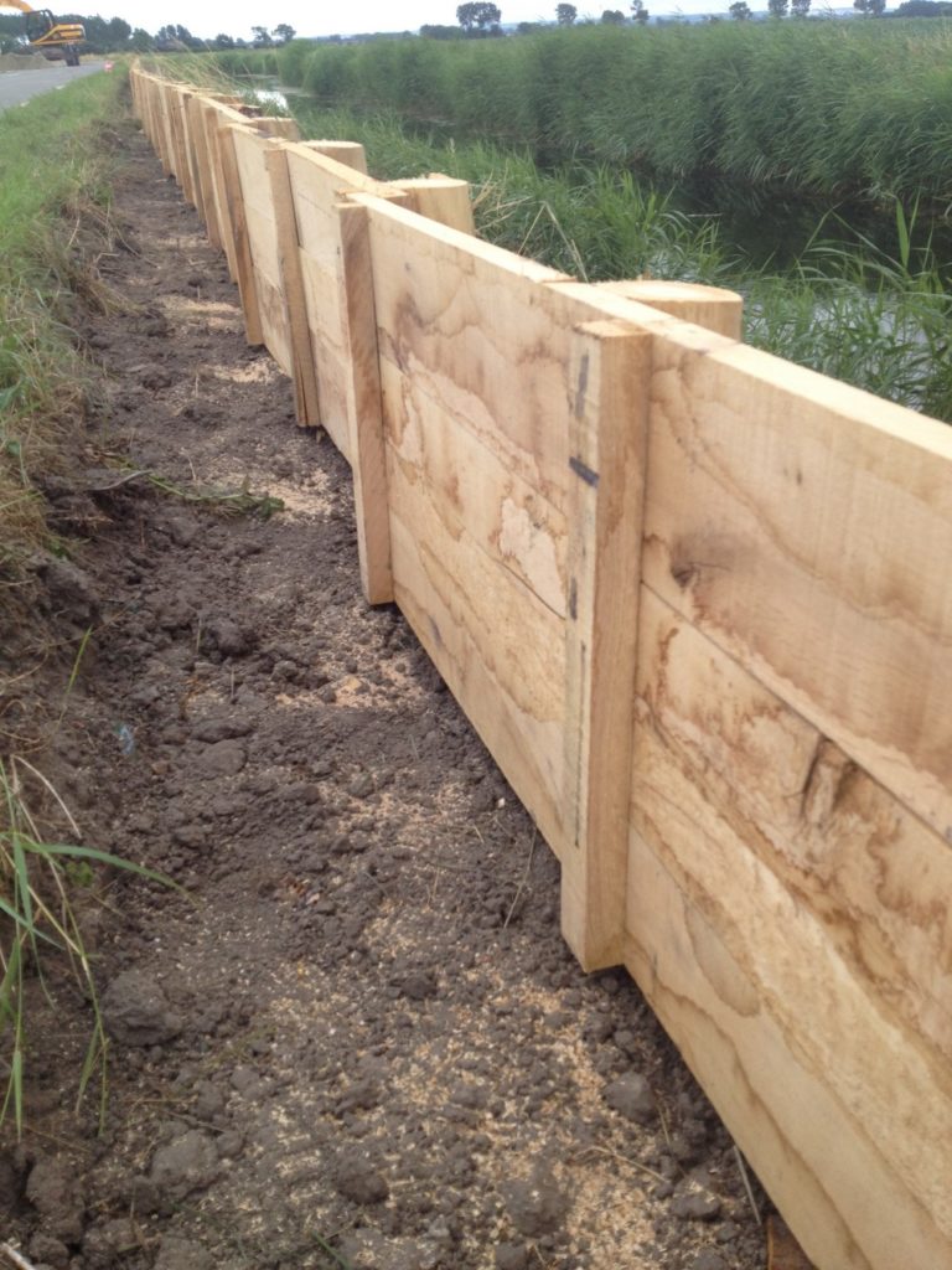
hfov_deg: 40.7
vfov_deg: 52.6
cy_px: 635
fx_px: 1283
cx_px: 476
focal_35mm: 35
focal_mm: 4.28
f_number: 2.4
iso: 64
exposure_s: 1/424
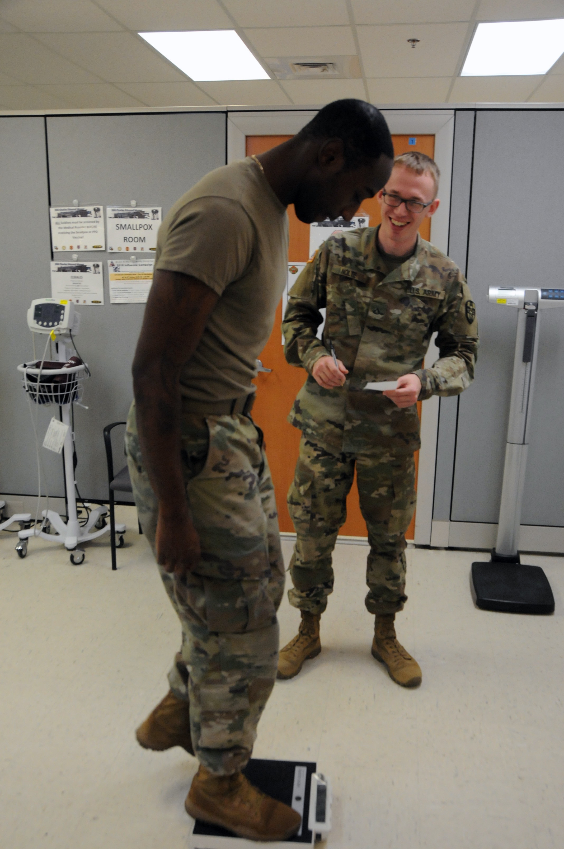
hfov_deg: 43.5
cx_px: 282
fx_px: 707
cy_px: 424
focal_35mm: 30
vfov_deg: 62.0
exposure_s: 1/100
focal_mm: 20
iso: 1600
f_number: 5.6
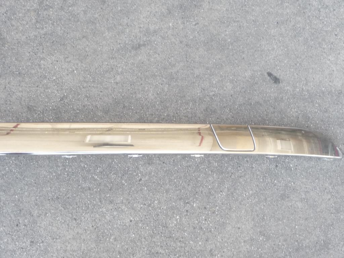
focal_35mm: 50
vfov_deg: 29.1
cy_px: 129
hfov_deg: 38.2
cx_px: 172
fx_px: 497
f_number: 3.4
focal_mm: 5
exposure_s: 1/40
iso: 100
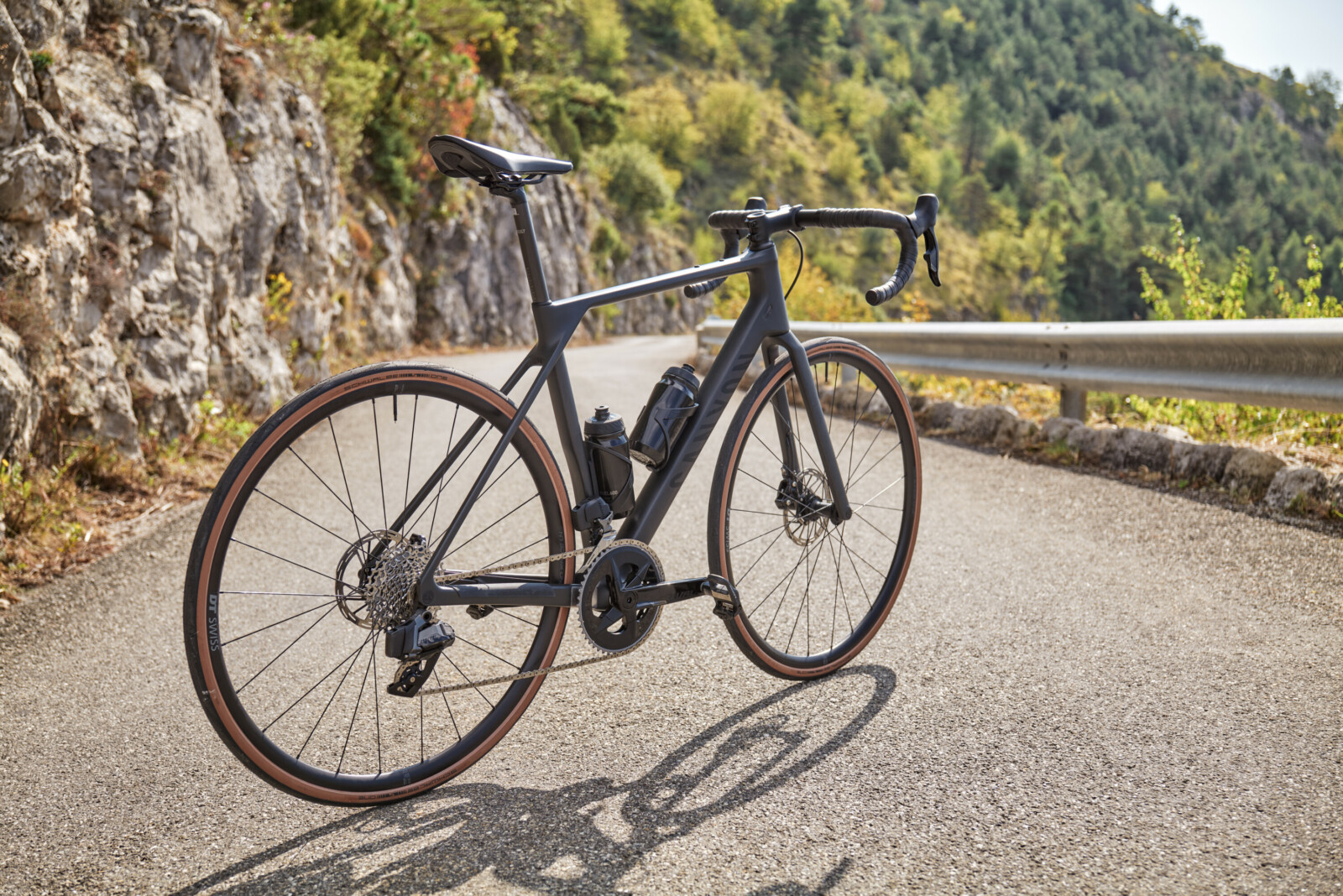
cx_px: 672
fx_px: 1455
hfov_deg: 49.5
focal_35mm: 39
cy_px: 448
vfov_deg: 34.2
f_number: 3.7
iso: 100
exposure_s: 1/800
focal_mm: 39
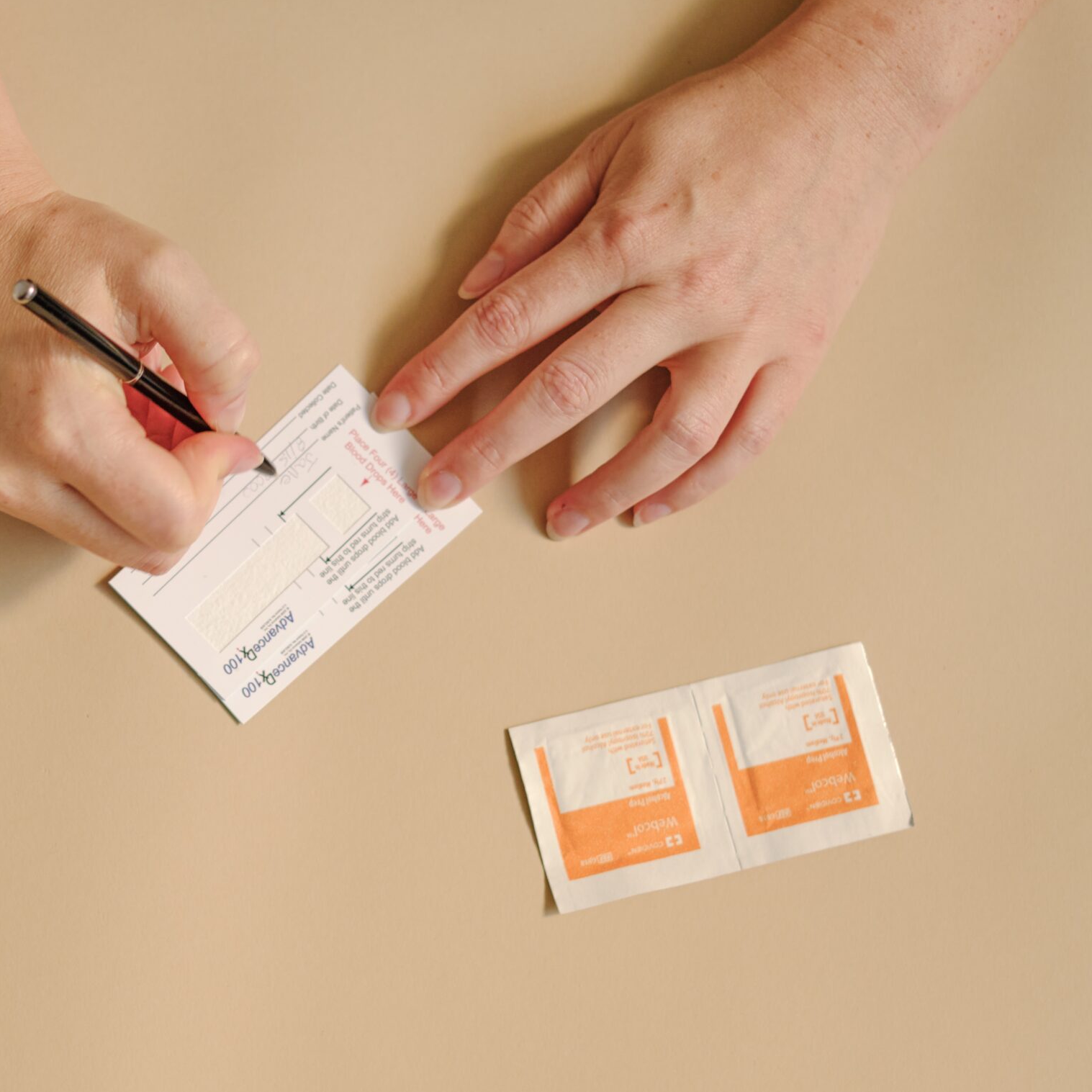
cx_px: 217
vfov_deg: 22.8
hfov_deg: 22.5
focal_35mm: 76
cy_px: 565
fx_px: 2712
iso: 640
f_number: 2.8
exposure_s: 1/250
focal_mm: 35
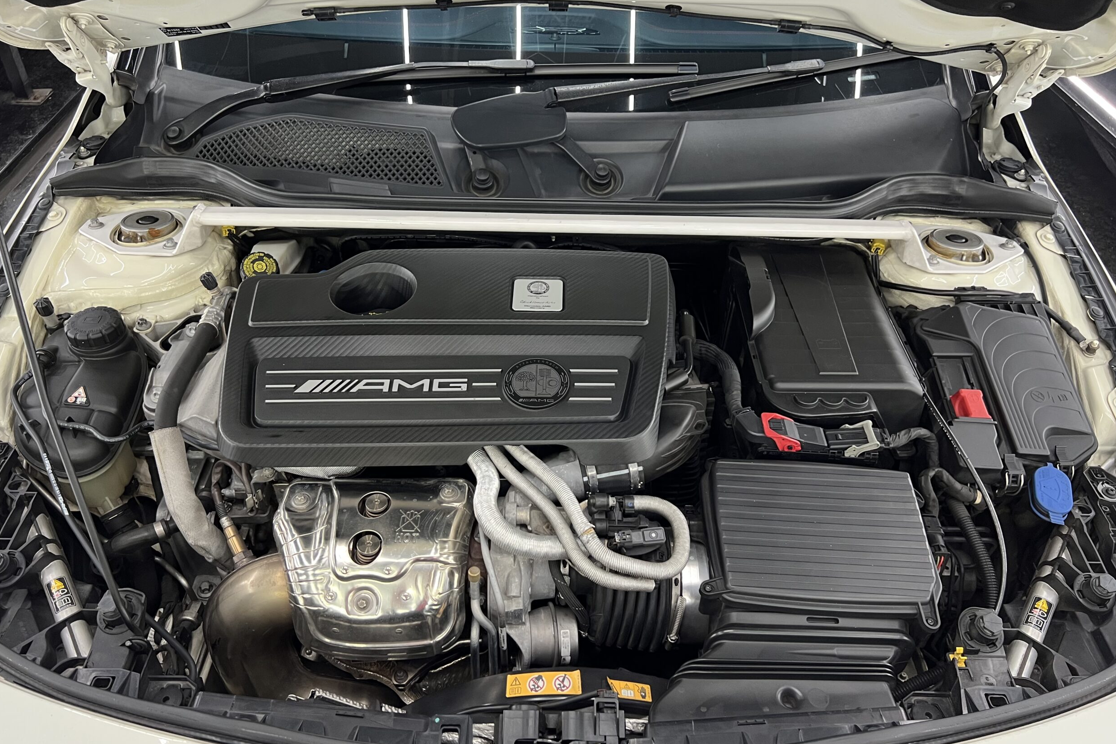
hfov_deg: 65.5
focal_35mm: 28
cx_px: 544
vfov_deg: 46.4
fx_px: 868
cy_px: 365
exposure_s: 1/50
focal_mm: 5.7
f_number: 1.5
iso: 160
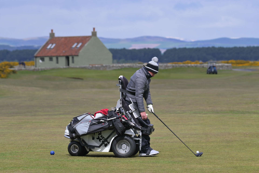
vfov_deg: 4.6
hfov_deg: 6.9
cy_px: 86
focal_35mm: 300
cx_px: 130
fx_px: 2158
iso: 100
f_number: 6.3
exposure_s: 1/400
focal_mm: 200
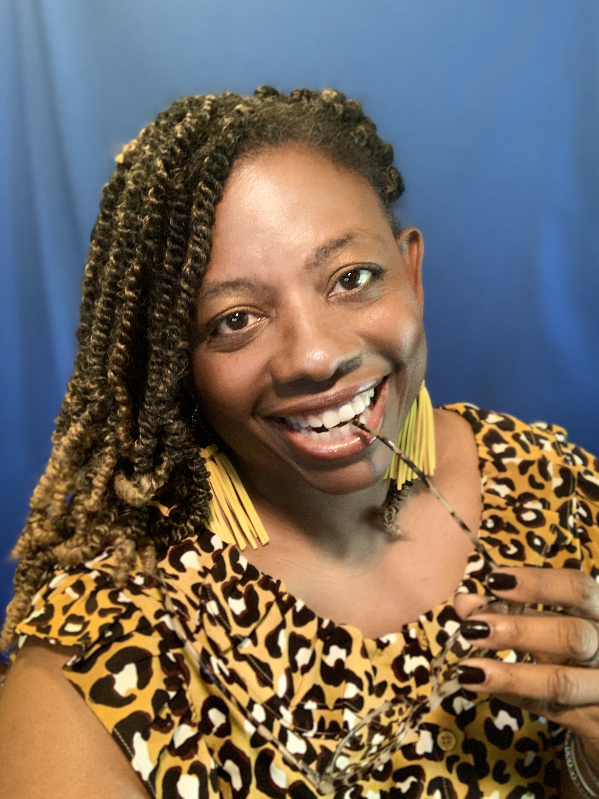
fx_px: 738
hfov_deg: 44.2
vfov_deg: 56.8
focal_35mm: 32
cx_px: 300
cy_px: 400
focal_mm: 2.87
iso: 400
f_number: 2.2
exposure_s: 1/30
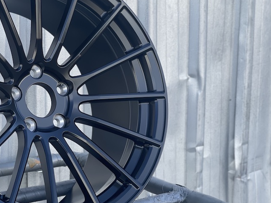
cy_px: 106
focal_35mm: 103
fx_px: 806
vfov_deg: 14.4
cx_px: 57
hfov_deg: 18.9
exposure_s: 1/195
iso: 20
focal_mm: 7.5
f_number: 2.2
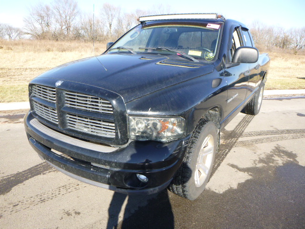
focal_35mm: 25
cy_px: 114
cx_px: 152
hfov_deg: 69.4
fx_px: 220
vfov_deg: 54.9
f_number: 3.9
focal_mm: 4.5
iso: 100
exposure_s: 1/200
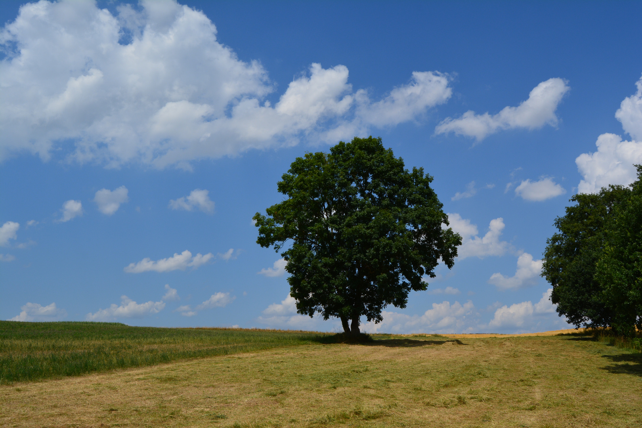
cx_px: 321
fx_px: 588
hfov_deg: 57.2
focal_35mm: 33
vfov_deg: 40.0
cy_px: 214
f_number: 11
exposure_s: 1/400
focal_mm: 22
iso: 200
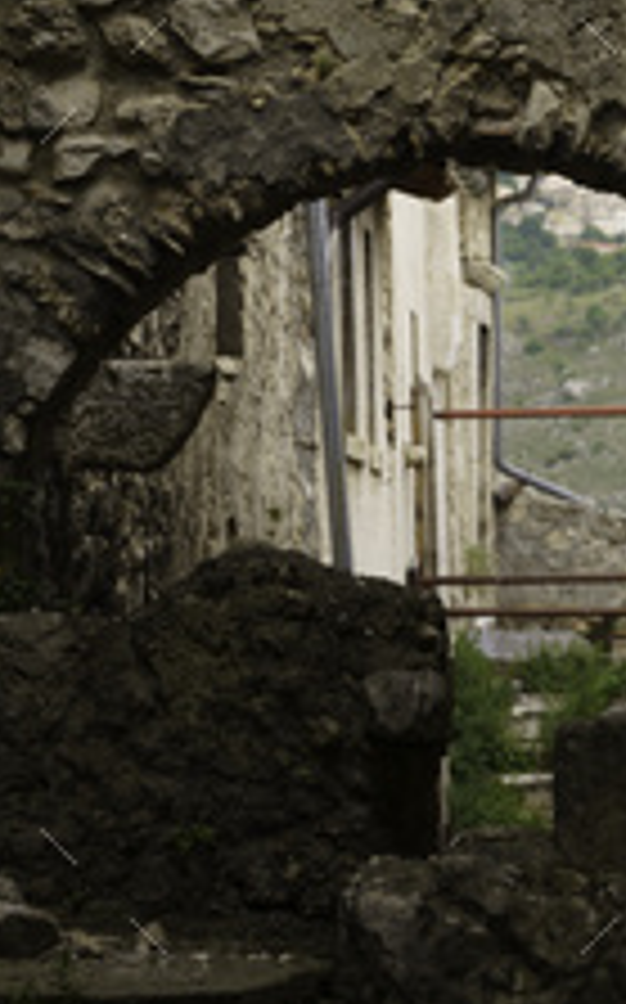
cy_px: -898
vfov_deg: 11.5
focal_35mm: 168
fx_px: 4584
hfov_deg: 7.8
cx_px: 351
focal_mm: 41.4
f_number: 7.1
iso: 100
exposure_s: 1/100
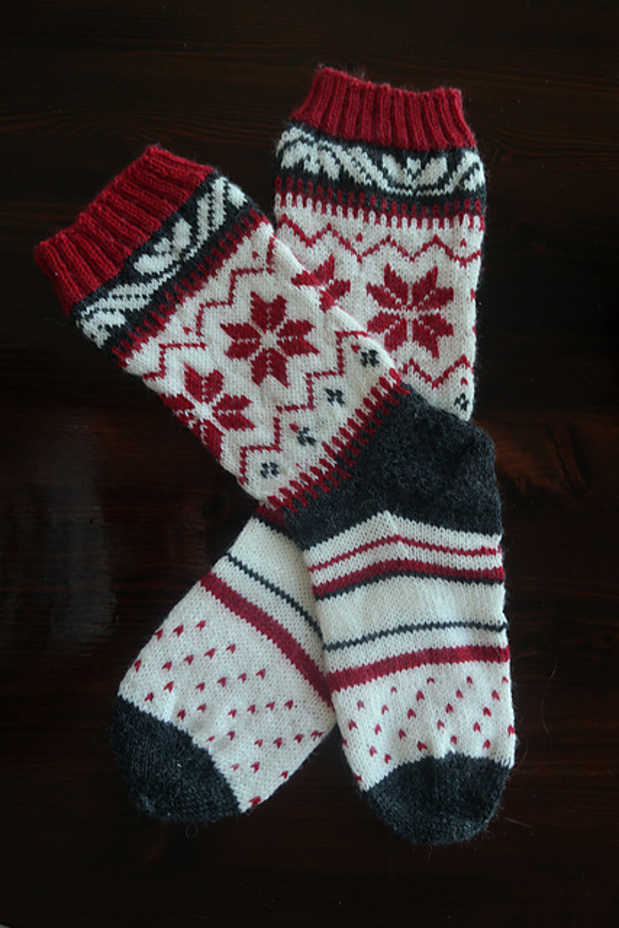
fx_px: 773
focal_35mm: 30
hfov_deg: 43.6
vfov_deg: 61.9
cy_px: 464
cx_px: 310
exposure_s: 1/40
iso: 200
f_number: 3.5
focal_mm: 20
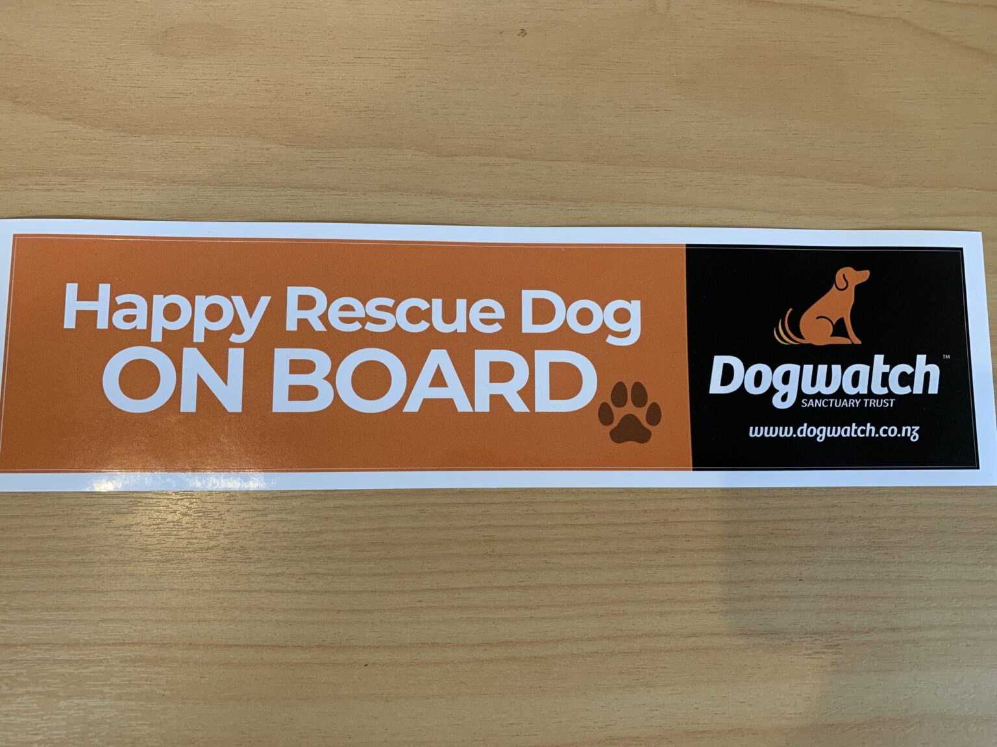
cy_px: 374
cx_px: 498
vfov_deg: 53.1
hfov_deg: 67.3
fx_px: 749
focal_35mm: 26
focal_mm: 4.25
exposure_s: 1/82
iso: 100
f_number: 1.8
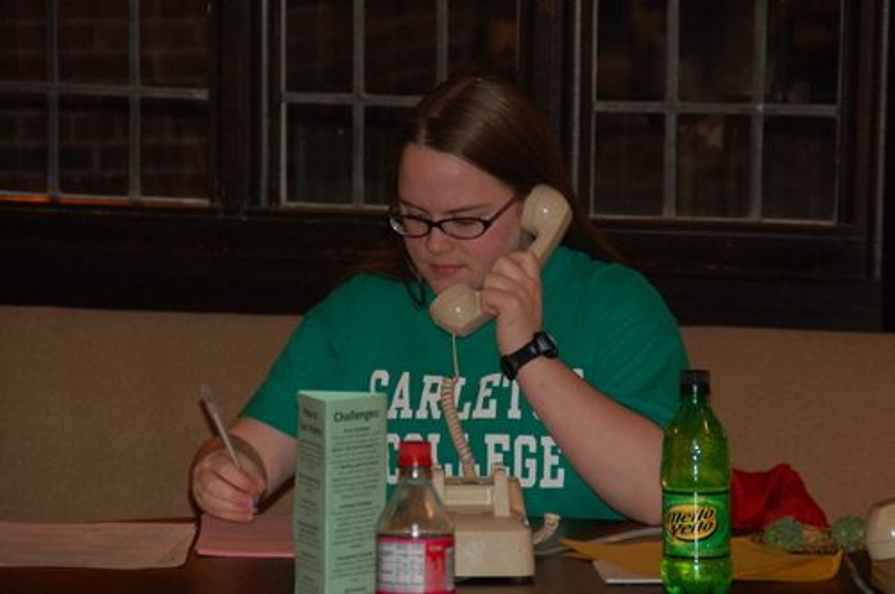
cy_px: 297
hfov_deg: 6.9
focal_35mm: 300
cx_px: 448
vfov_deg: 4.6
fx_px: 7449
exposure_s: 1/60
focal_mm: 200
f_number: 6.3
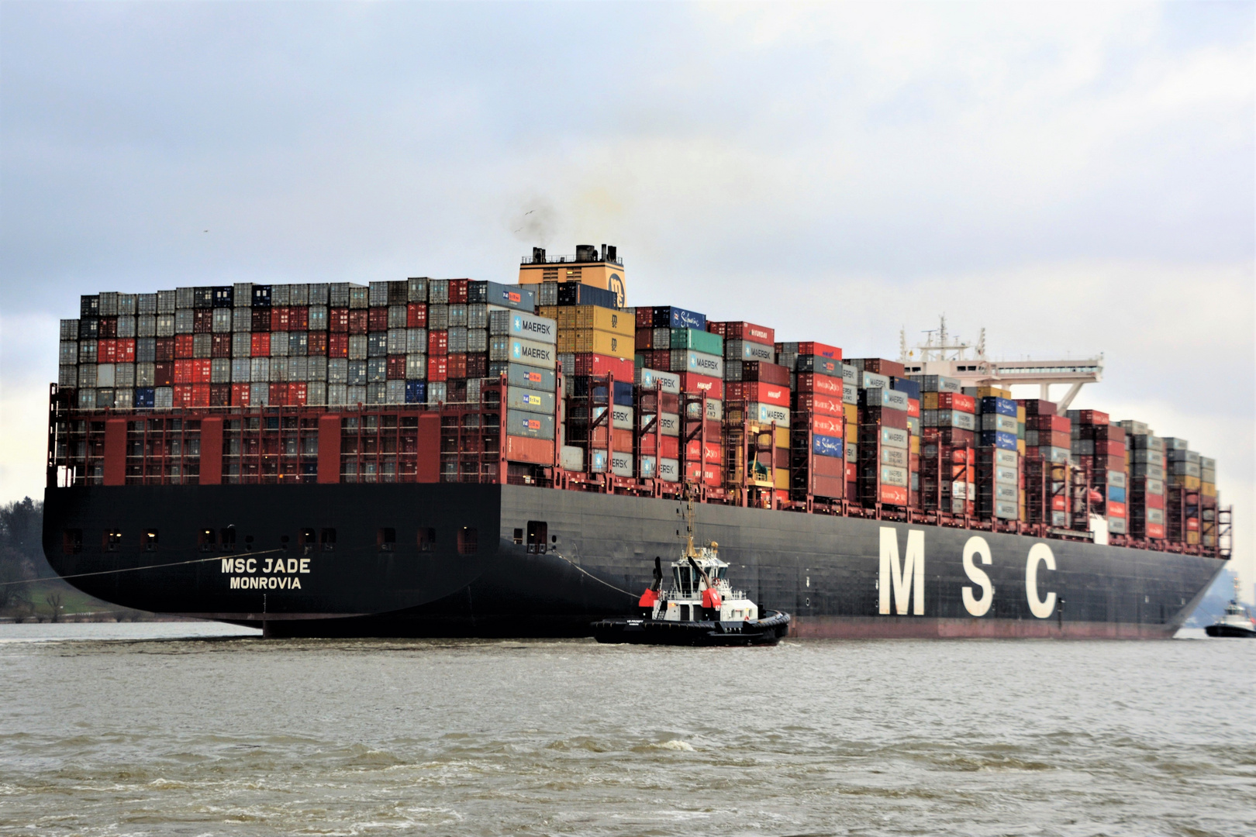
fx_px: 2512
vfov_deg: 18.9
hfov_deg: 28.1
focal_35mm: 72
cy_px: 418
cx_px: 628
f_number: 5.6
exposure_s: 1/125
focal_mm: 48
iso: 220
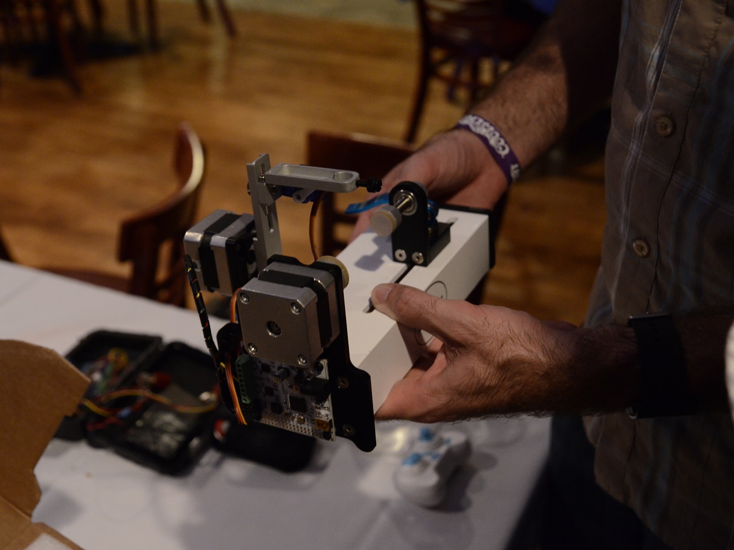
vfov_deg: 30.5
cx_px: 345
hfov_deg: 40.0
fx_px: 1008
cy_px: 275
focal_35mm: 48
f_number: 4.5
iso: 2500
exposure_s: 1/50
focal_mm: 29
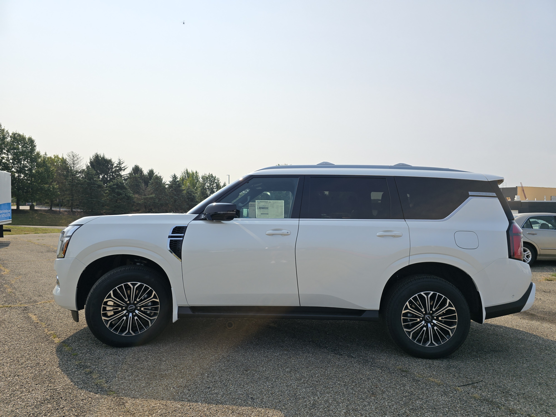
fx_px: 369
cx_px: 278
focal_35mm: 23
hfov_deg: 73.9
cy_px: 208
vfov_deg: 58.9
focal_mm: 6.3
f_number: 1.7
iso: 12
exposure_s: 1/1297
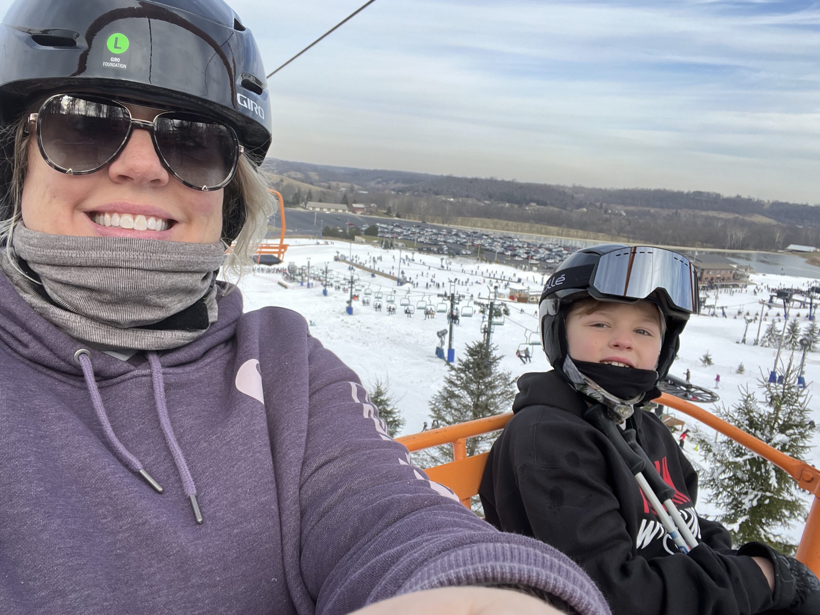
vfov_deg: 58.9
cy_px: 308
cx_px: 410
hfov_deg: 73.9
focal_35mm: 23
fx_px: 545
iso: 32
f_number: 2.2
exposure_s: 1/291
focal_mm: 2.71
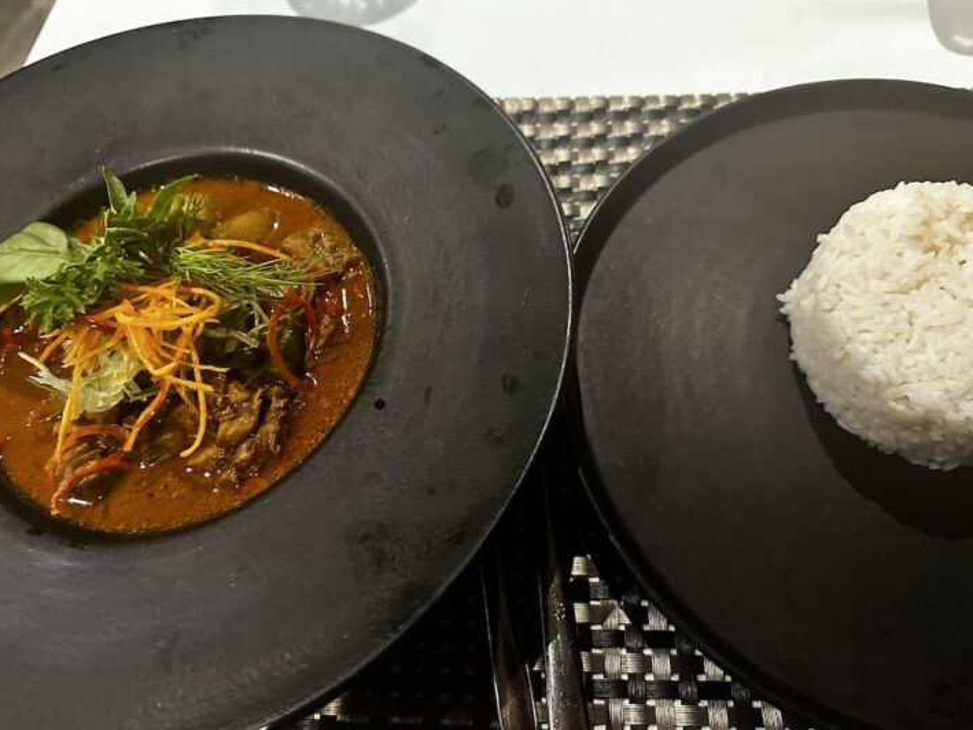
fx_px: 731
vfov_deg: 53.1
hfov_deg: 67.3
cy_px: 346
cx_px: 468
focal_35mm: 26
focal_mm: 6.86
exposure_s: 1/25
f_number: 1.78
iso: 800
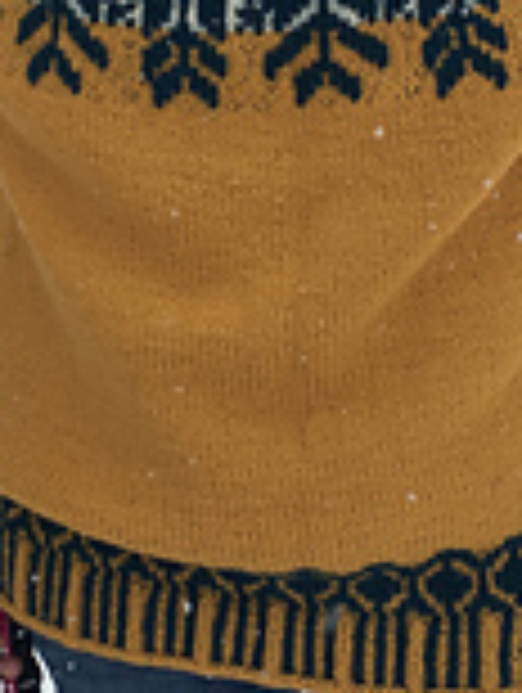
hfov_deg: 15.8
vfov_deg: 20.2
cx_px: 250
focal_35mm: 94
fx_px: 1885
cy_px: 0
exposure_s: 1/386
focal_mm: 4.15
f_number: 2.2
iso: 25
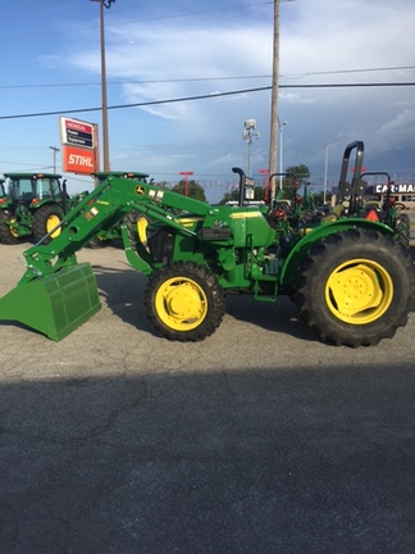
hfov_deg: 48.2
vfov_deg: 61.7
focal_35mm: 29
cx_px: 208
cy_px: 277
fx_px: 464
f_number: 2.2
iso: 32
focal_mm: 4.15
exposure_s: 1/1068
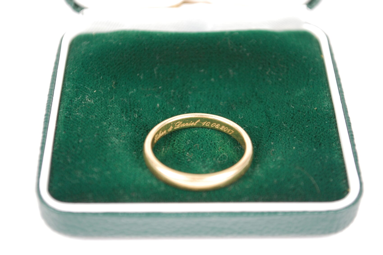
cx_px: 192
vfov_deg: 16.5
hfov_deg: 24.6
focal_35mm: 82
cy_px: 128
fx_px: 877
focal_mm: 55
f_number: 5.6
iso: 400
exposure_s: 1/60
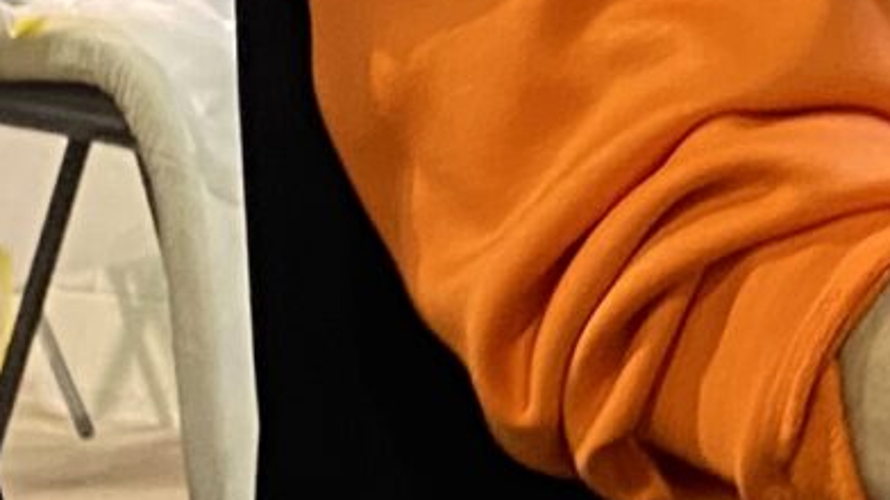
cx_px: 940
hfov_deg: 11.5
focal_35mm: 185
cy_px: -143
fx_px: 4363
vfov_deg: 6.5
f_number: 1.8
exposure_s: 1/60
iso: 250
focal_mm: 4.25
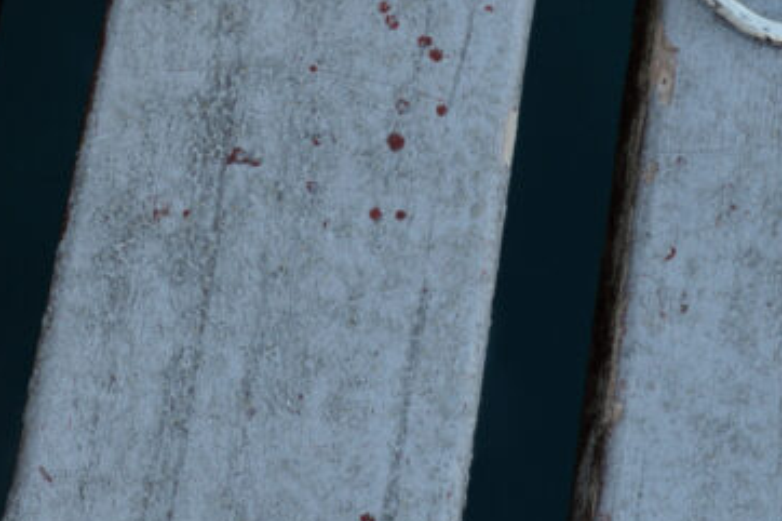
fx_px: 2562
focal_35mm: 118
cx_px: 108
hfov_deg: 17.2
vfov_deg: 11.5
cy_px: 17
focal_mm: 38
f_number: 7.1
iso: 400
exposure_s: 1/80
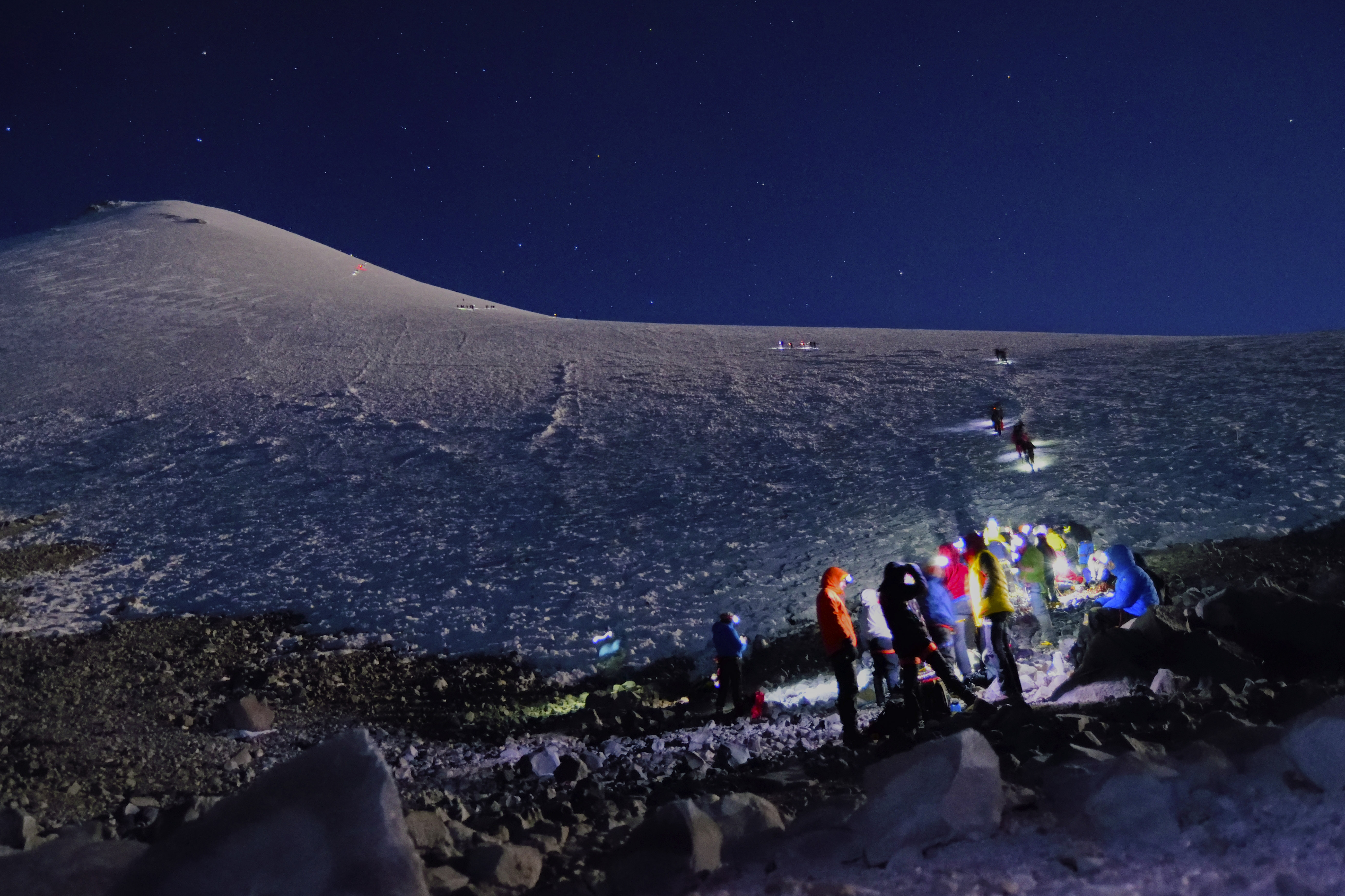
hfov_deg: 60.1
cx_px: 600
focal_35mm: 31
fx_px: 1158
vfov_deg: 42.3
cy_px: 410
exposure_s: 2
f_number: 3.5
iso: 3200
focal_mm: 18
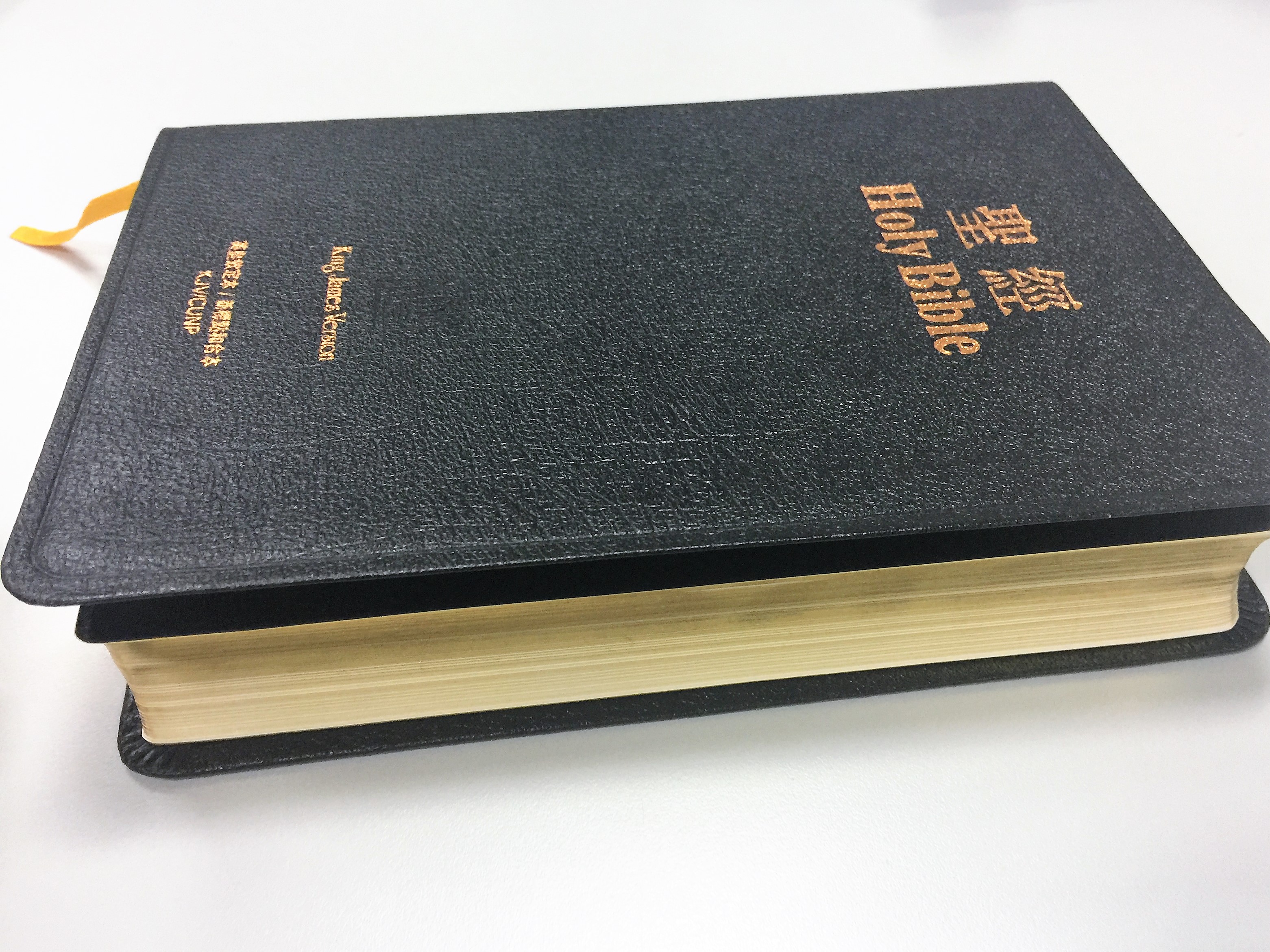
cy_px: 476
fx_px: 1064
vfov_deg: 48.2
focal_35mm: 29
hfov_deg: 61.7
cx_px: 635
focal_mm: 4.15
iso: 100
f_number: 2.2
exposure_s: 1/17
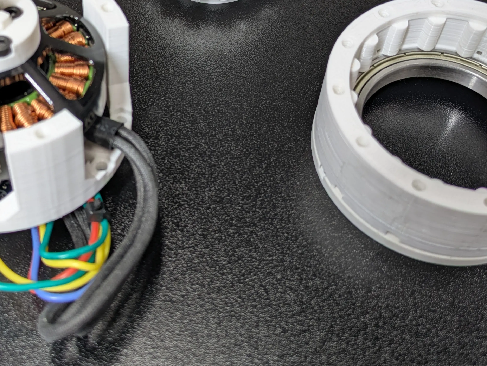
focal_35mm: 49
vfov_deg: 28.8
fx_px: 690
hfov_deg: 38.6
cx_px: 182
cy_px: 54
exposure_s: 1/120
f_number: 1.89
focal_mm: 5.43
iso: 83
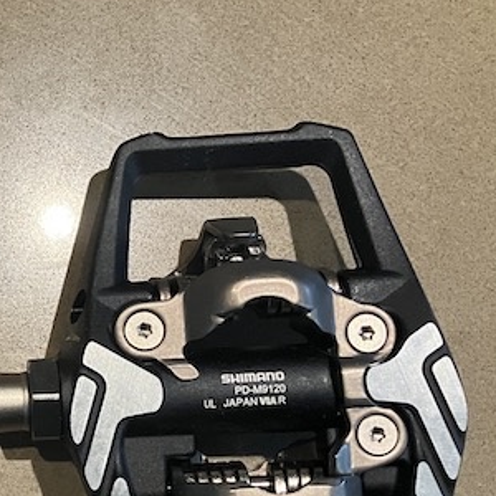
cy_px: 332
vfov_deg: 26.0
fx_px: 1070
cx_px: -114
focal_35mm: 66
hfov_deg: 23.6
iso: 320
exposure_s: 1/60
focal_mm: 3.99
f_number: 1.8
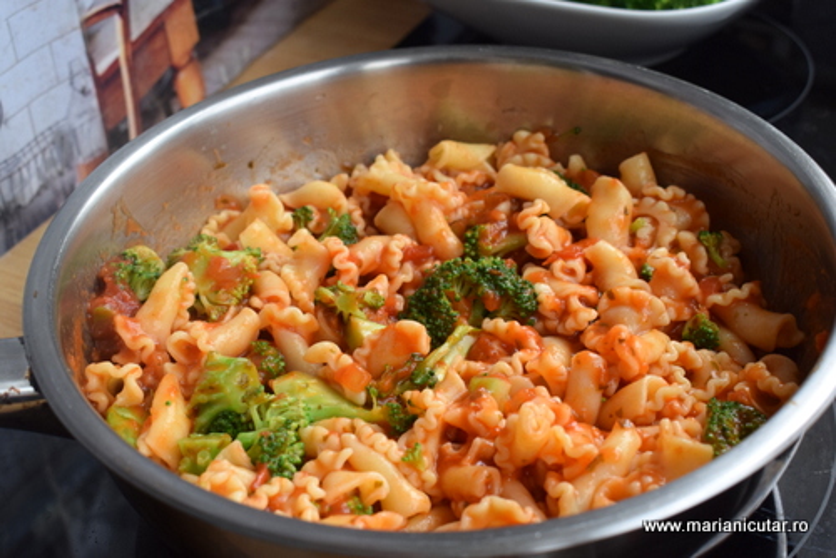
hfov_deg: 35.0
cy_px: 279
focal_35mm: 57
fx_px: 1324
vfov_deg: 23.8
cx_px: 418
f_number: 8
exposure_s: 1/250
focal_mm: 38
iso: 400
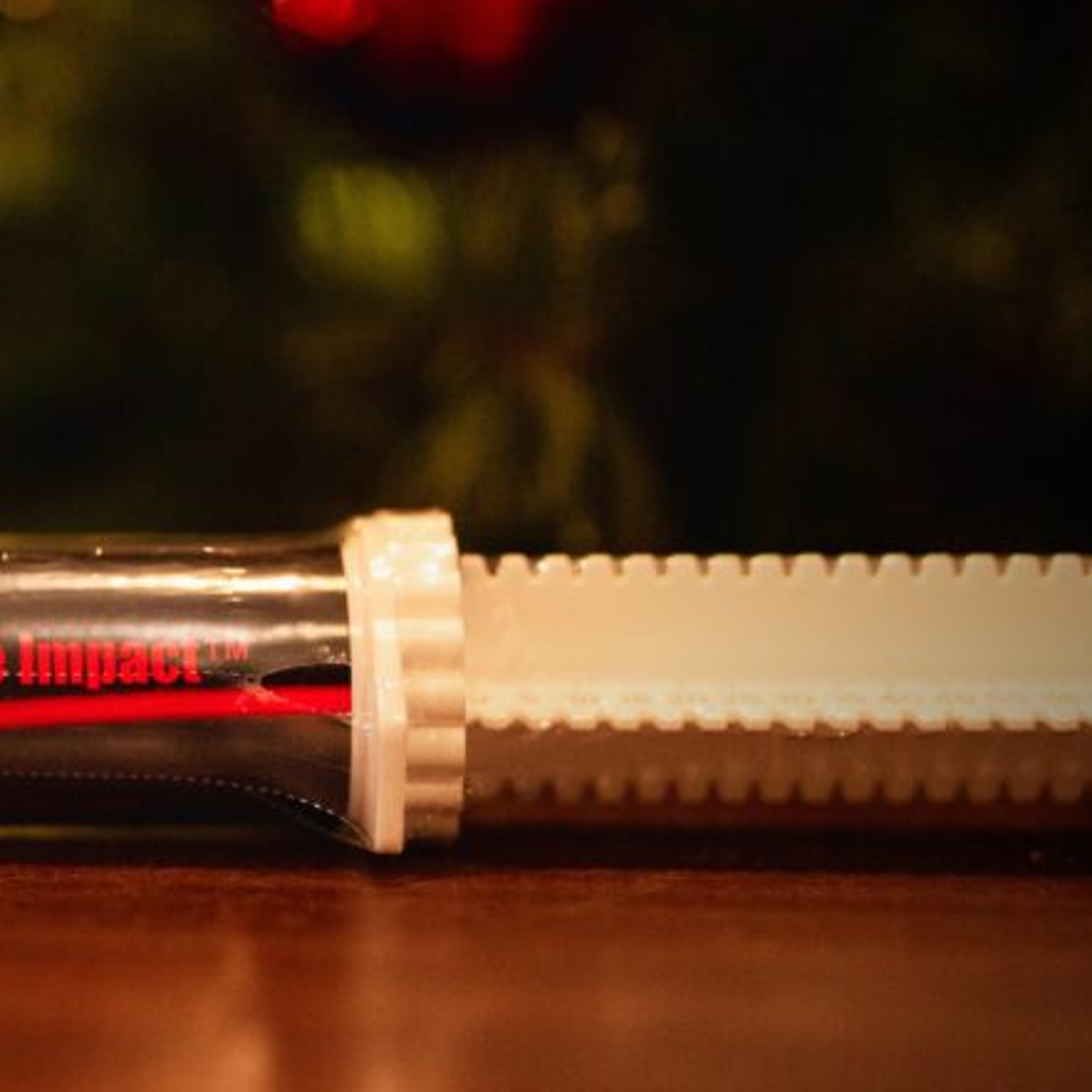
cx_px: 15
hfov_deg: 24.0
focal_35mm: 69
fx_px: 2463
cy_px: 472
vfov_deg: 25.0
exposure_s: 1/400
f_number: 1.4
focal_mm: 35
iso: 3200
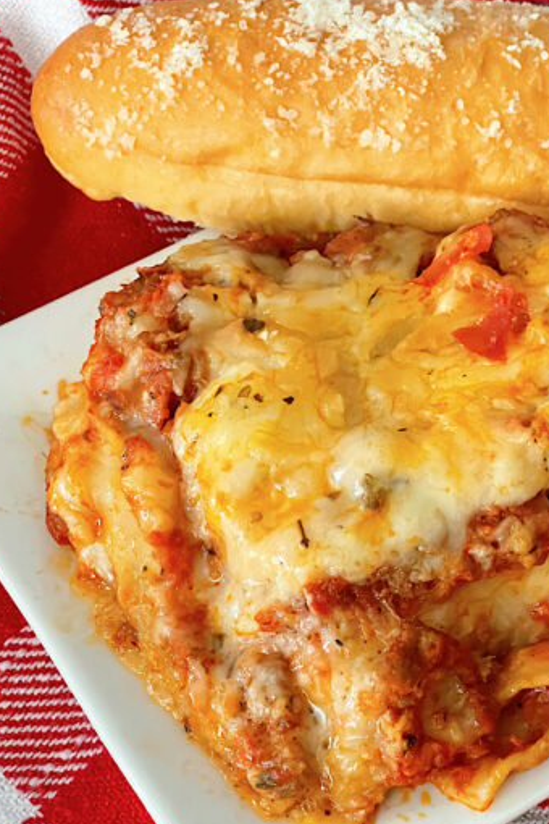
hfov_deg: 14.3
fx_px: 2173
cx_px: 420
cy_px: 415
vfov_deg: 21.5
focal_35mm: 95
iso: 500
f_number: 2.2
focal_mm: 7.5
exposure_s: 1/60
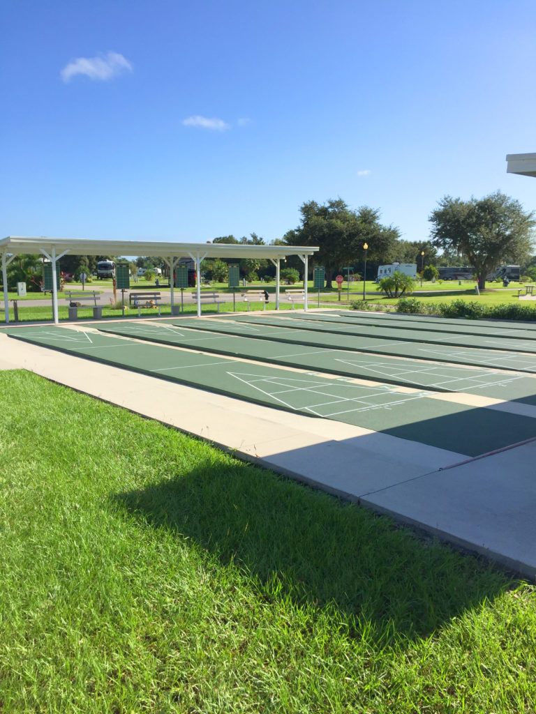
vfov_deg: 61.7
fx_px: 599
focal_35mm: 29
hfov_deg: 48.2
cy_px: 357
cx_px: 268
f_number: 2.2
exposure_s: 1/1799
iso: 32
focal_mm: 4.15
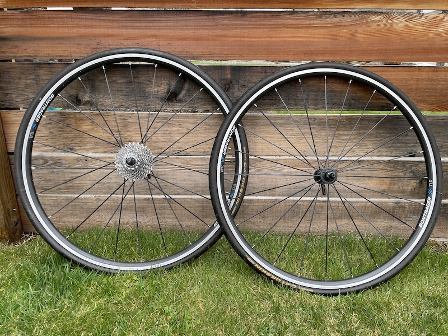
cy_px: 168
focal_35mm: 26
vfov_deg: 53.1
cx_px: 224
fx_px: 336
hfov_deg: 67.3
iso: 32
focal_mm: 4.2
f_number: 1.6
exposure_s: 1/428
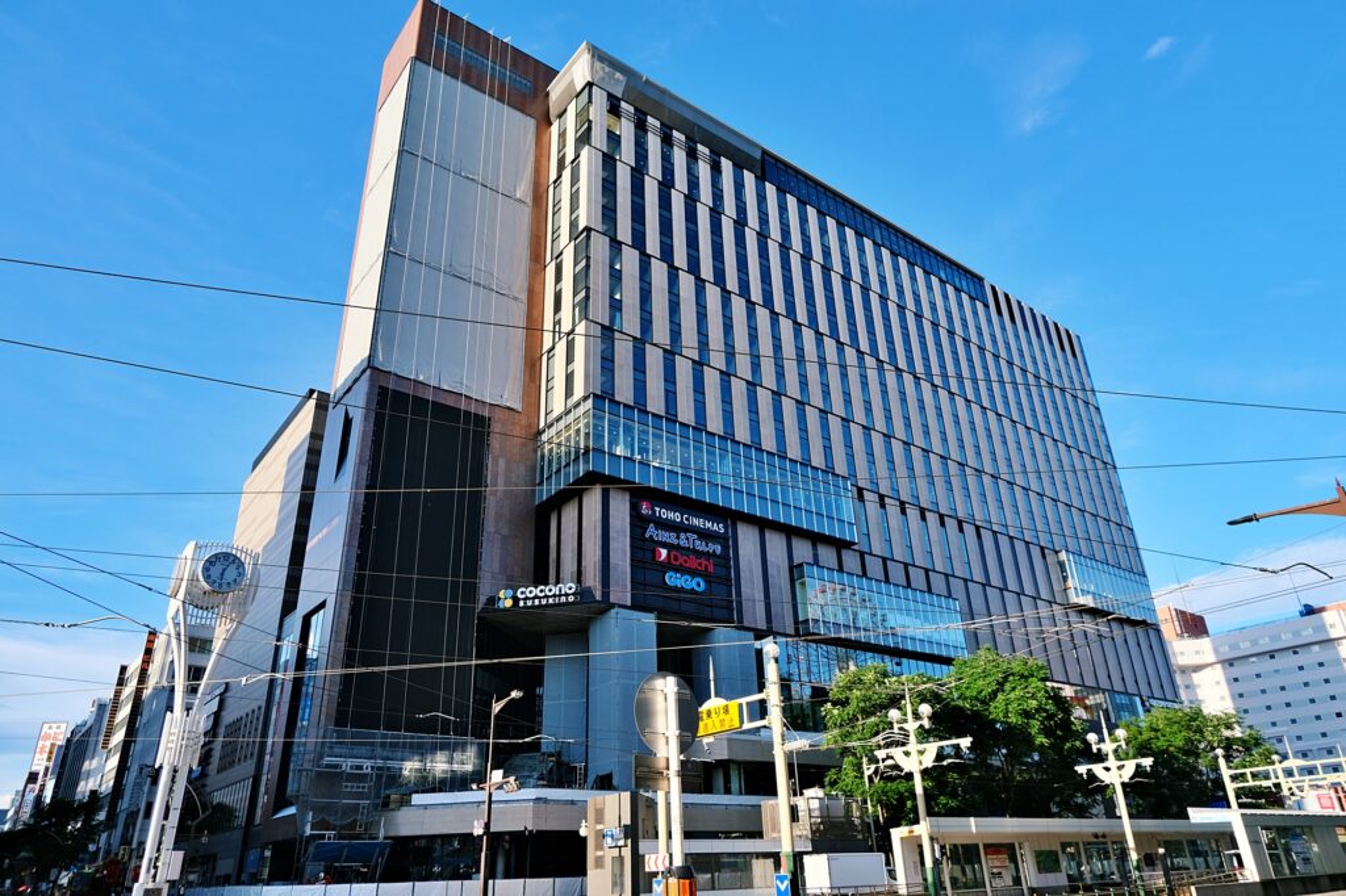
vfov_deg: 55.1
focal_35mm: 23
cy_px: 448
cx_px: 673
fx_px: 860
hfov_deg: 76.1
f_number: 5.6
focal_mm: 15.2
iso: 320
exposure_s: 1/600
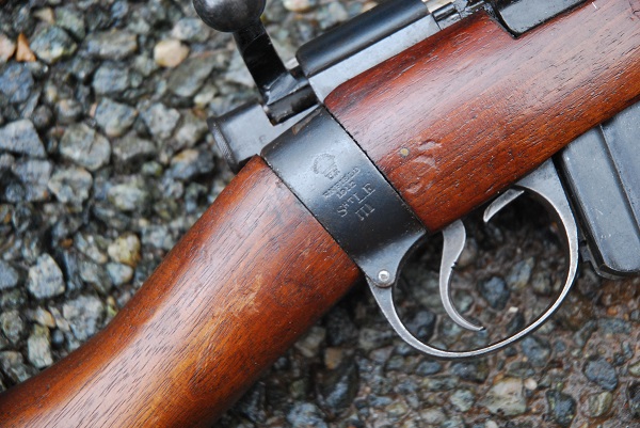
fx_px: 1868
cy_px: 214
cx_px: 320
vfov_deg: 13.1
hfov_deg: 19.4
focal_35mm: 105
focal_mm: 70
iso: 900
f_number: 4.5
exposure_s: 1/125
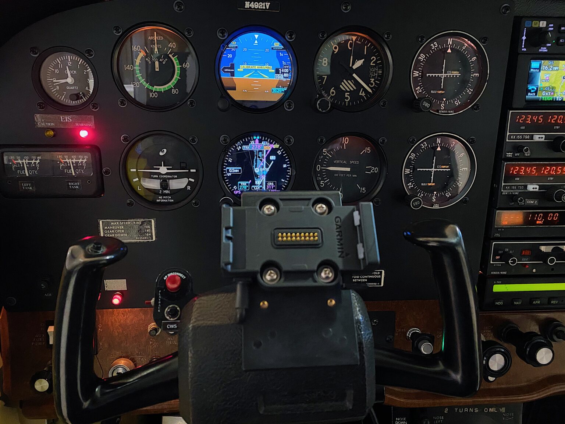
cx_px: 282
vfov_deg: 53.1
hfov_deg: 67.3
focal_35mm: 26
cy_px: 212
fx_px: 424
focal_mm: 4.25
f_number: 1.8
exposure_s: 1/30
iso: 500
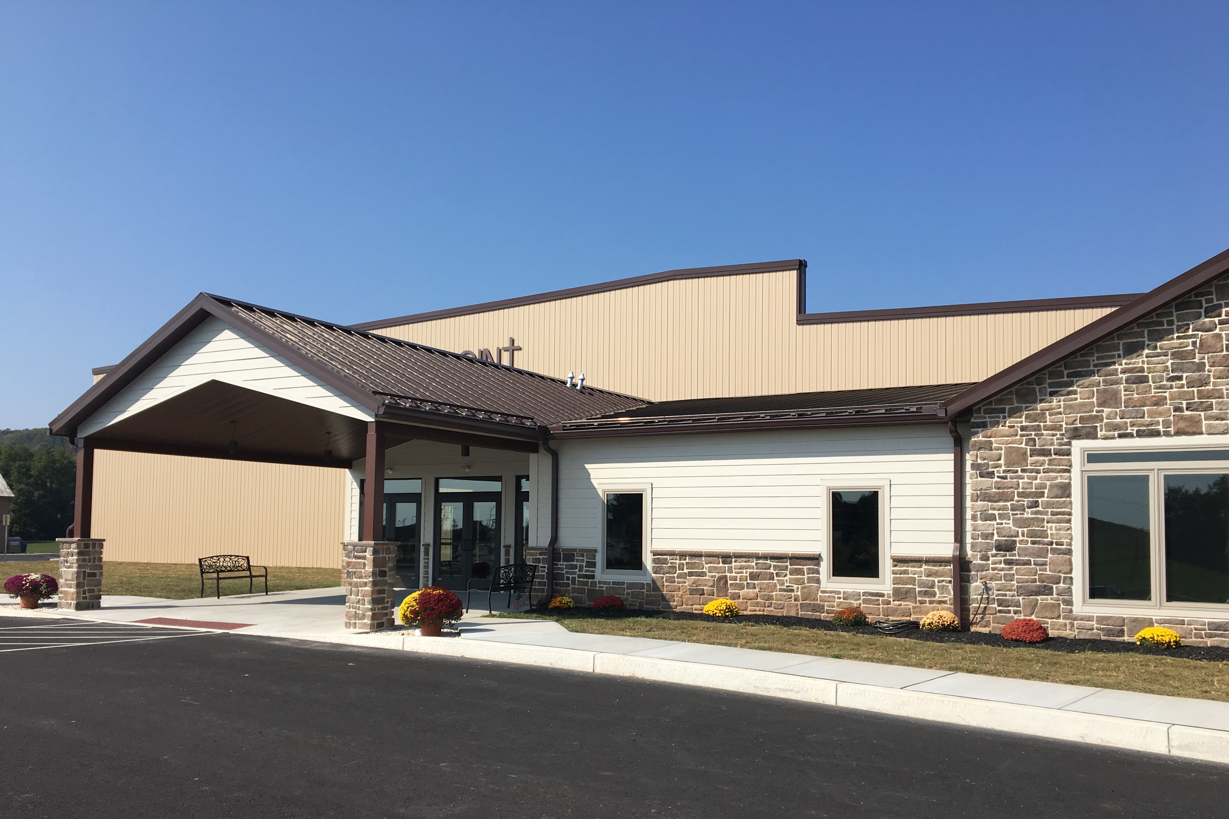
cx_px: 627
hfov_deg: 60.3
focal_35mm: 31
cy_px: 472
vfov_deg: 42.2
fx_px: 1058
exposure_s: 1/2262
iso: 25
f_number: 2.2
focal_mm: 4.15
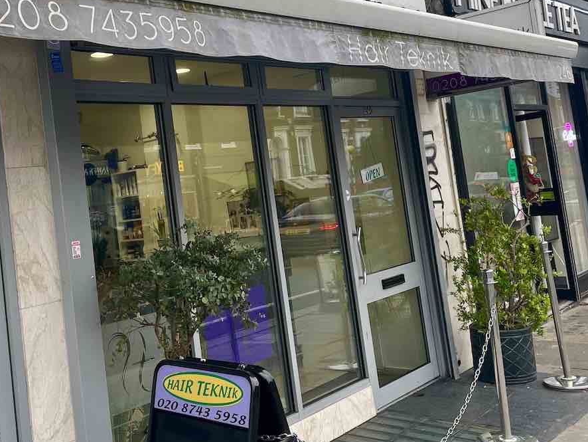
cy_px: 155
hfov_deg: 42.4
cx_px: 196
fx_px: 748
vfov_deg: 32.7
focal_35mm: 44
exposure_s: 1/228
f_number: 1.6
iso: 32
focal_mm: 4.2
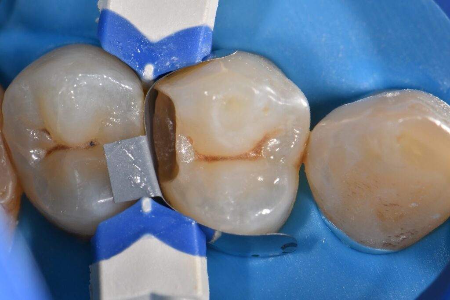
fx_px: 1962
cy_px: 150
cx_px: 225
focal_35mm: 157
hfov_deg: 13.1
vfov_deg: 8.7
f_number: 32
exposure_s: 1/160
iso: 200
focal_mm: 105
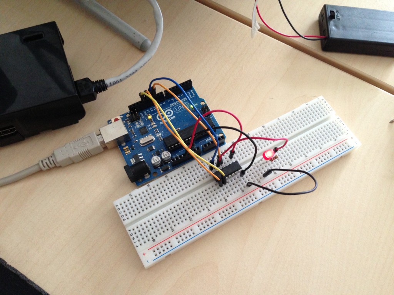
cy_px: 148
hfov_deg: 55.4
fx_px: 376
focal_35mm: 33
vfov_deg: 42.9
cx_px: 197
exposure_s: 1/20
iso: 250
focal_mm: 4.13
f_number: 2.4
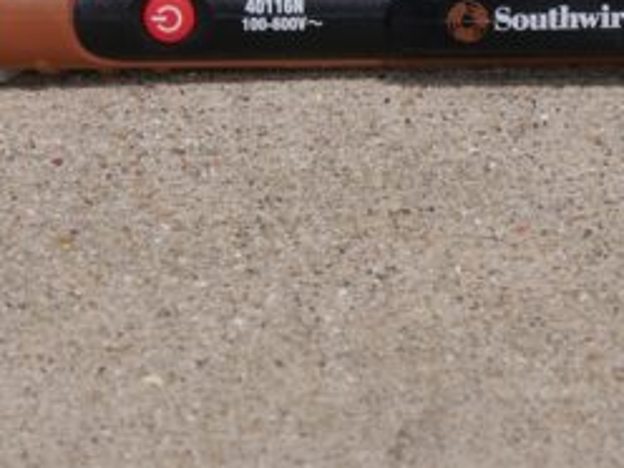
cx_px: 322
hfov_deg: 9.5
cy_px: 13
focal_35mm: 208
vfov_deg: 7.1
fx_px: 3749
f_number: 9
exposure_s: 1/500
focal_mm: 46
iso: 200
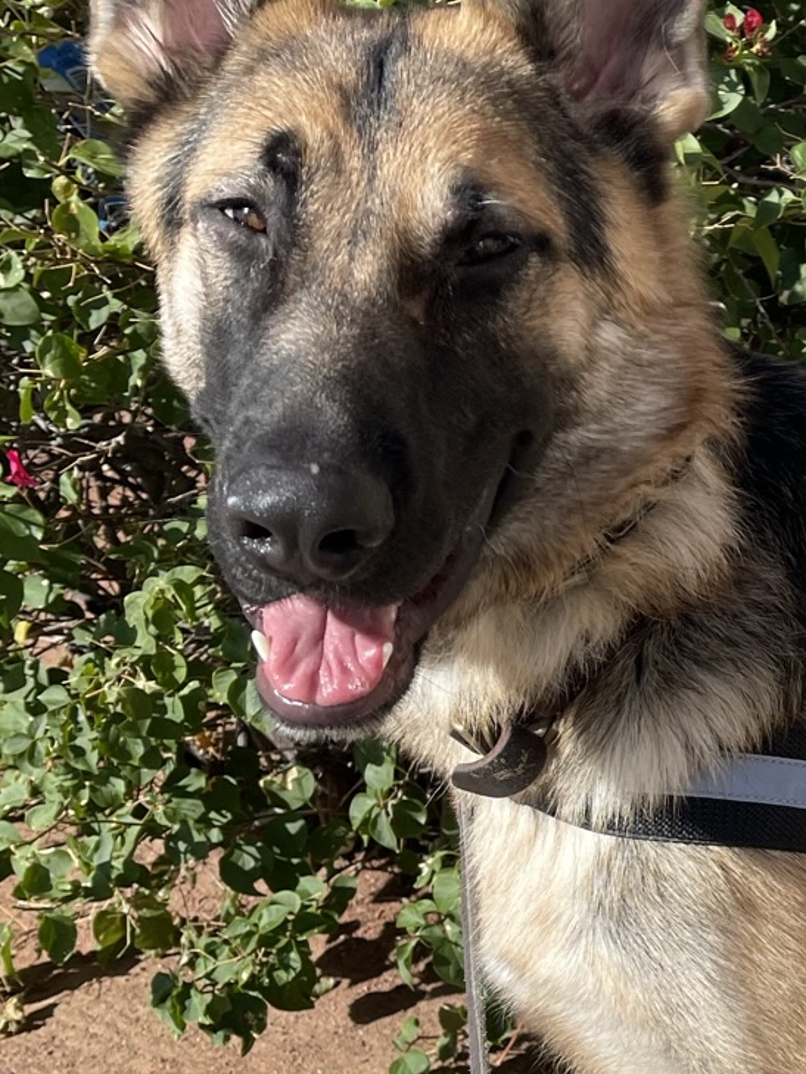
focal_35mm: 73
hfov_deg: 19.2
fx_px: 2266
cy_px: 734
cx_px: 919
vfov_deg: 26.5
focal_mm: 5.1
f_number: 1.6
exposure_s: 1/2203
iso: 32
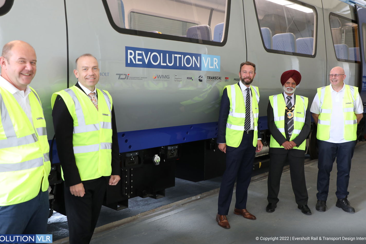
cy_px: 110
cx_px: 185
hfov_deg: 53.7
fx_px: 361
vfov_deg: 37.2
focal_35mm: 36
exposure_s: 1/250
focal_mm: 21
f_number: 8
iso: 110
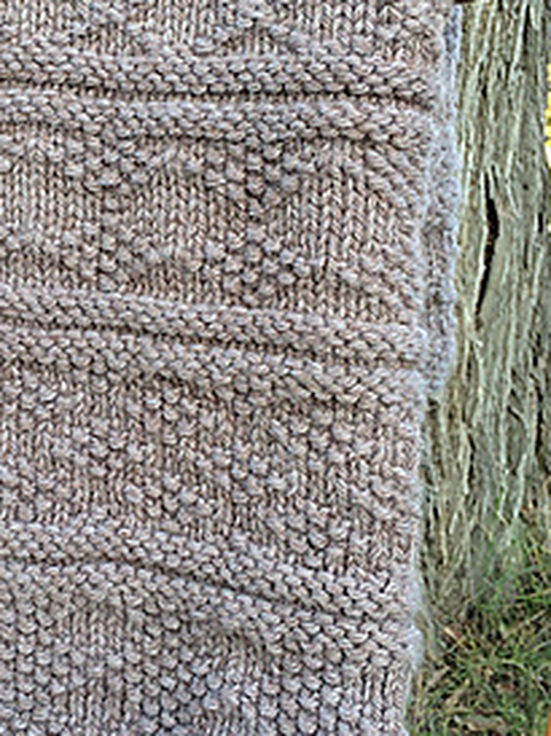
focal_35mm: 53
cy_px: 333
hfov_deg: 26.7
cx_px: 77
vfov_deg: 36.2
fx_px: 1127
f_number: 2.2
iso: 50
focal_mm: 4.15
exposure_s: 1/120
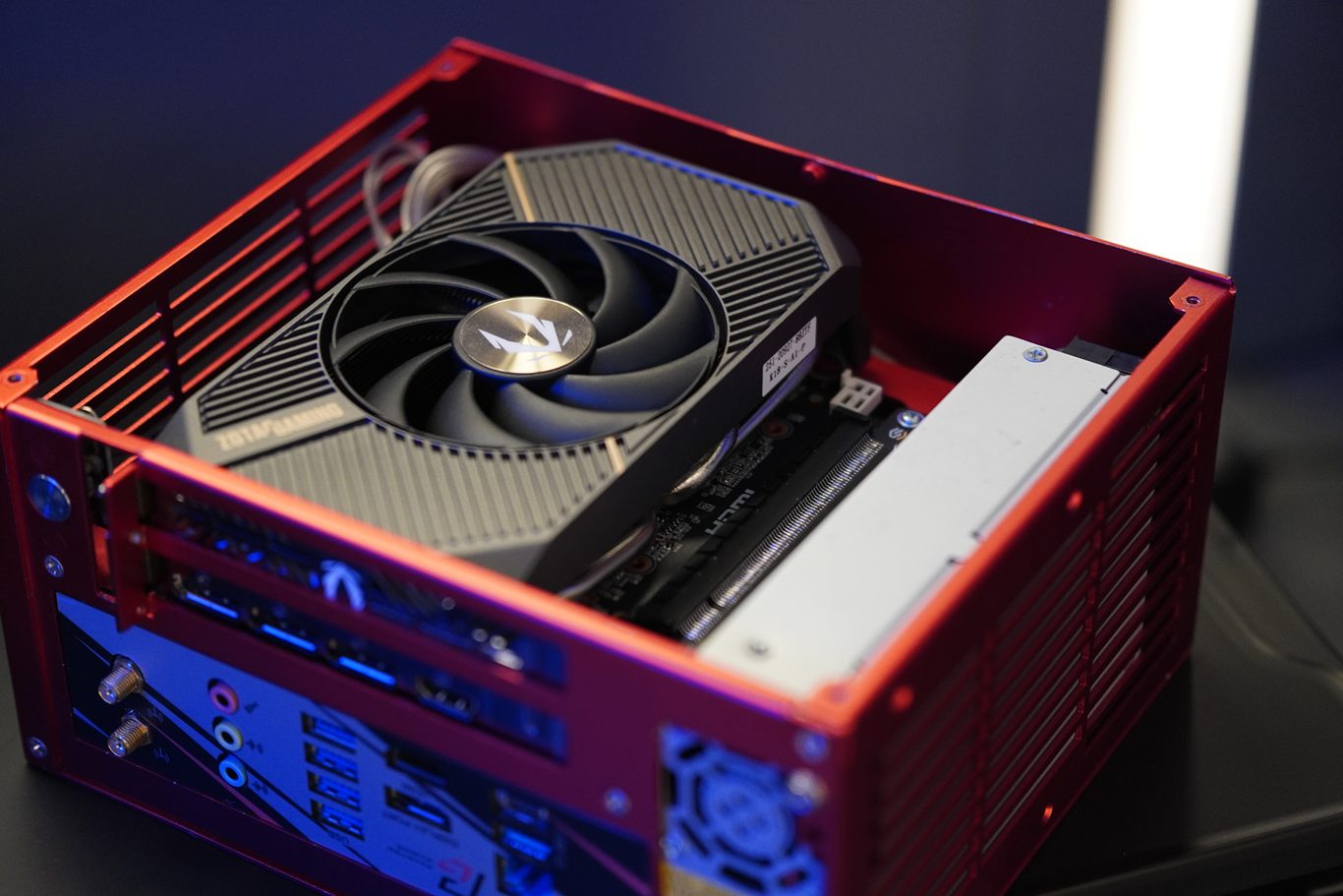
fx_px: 3134
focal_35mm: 84
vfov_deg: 16.3
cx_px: 672
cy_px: 448
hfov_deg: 24.2
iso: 1000
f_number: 1.7
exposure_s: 1/100
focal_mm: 56
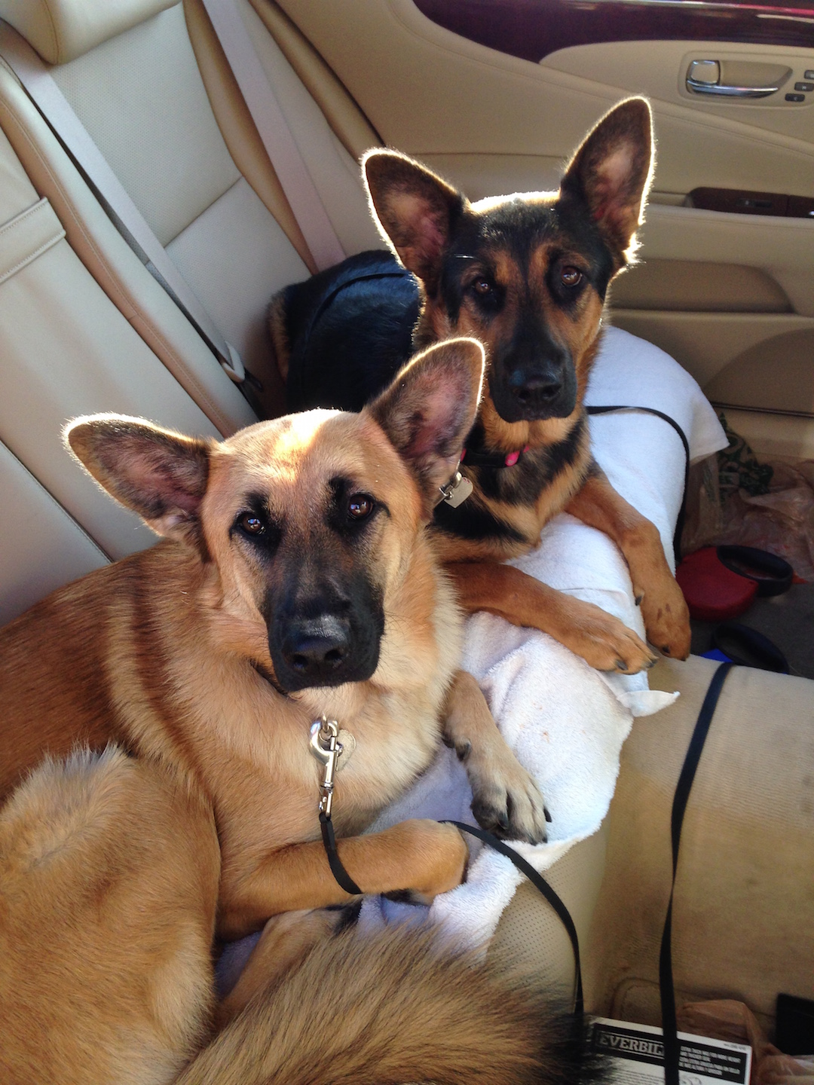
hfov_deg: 42.9
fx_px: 1035
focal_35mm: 33
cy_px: 542
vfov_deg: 55.4
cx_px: 407
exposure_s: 1/120
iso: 80
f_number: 2.4
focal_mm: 4.12
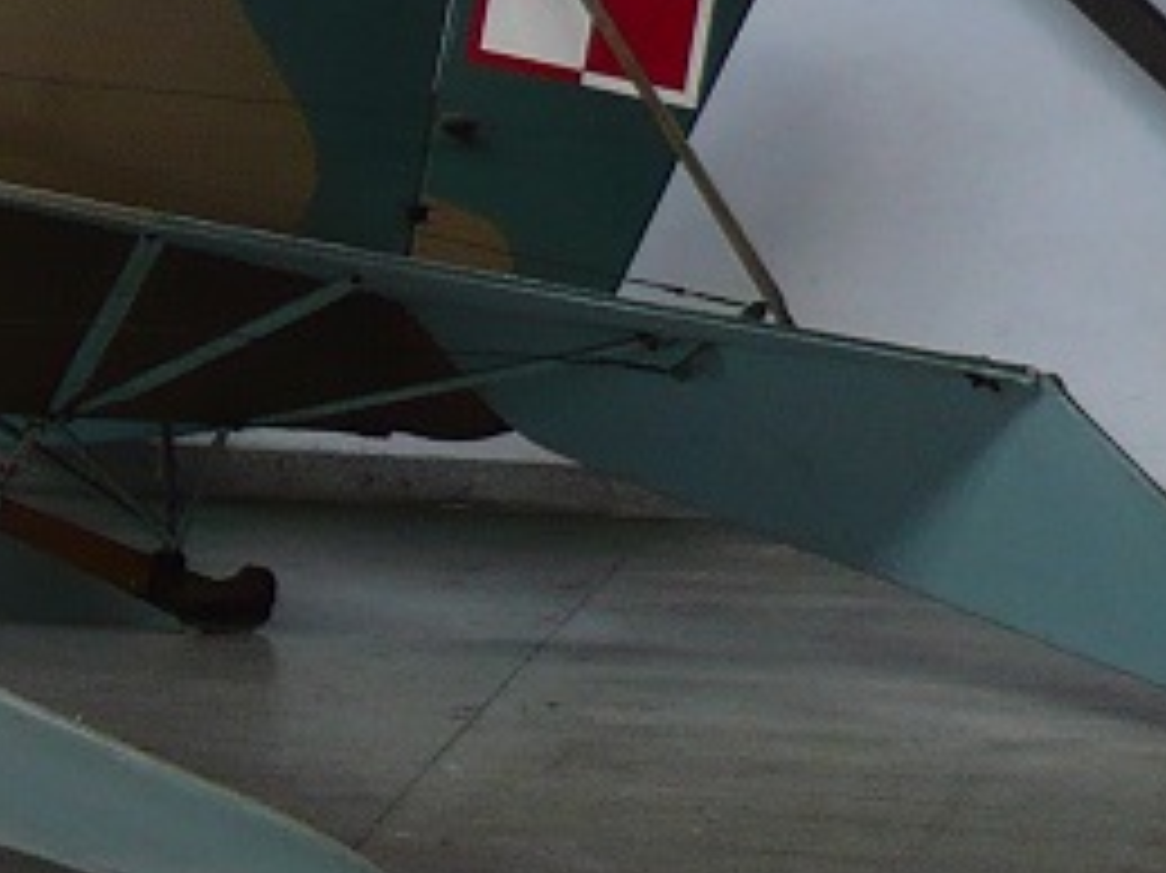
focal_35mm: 162
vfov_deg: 8.9
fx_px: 5454
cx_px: -1441
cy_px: -513
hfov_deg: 10.7
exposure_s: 1/80
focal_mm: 5.8
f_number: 2.8
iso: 100
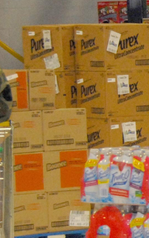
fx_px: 2345
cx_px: 535
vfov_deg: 5.8
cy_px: 130
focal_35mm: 361
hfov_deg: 3.5
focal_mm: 52
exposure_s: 1/60
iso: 400
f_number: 5.6
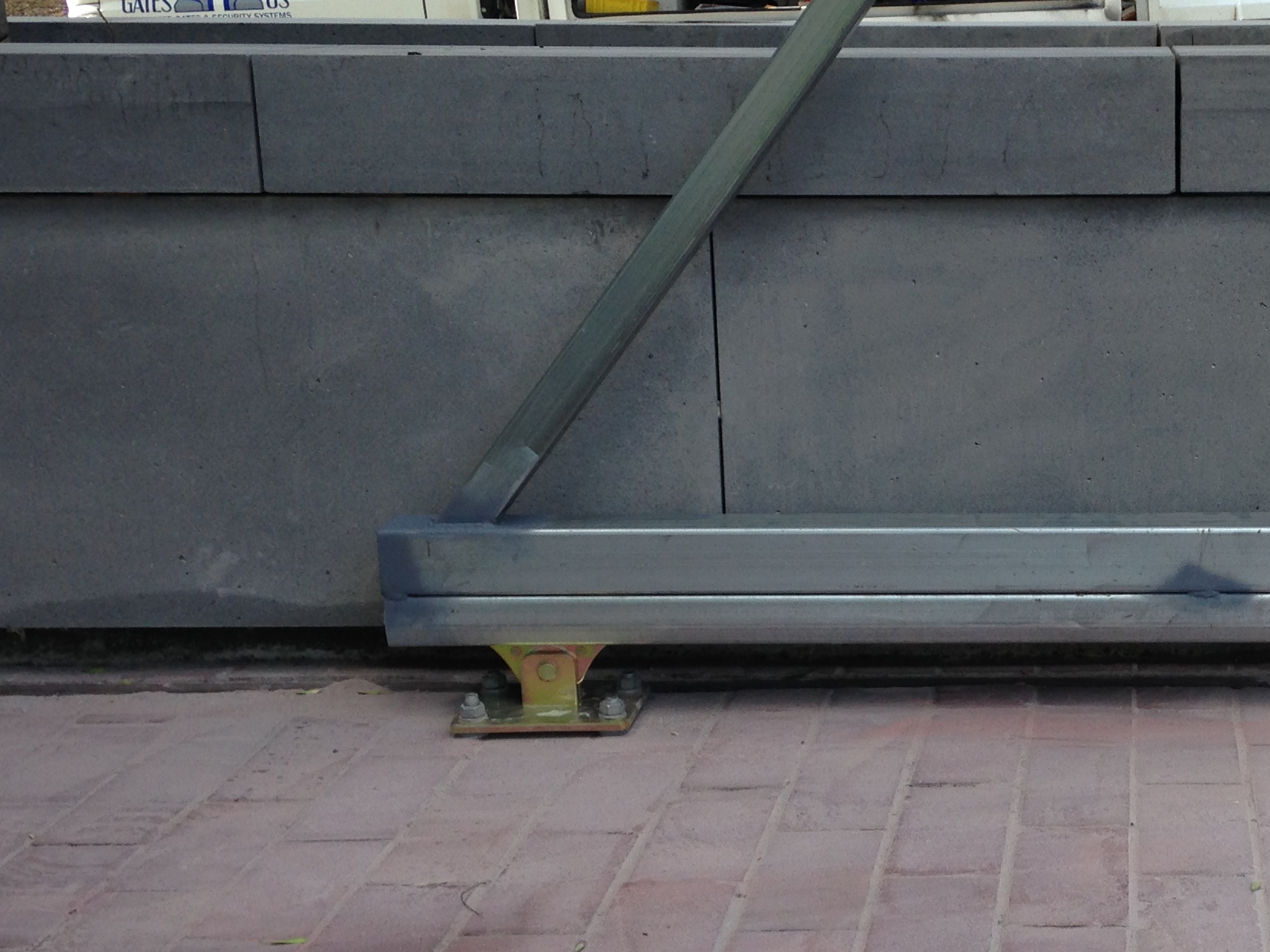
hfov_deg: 28.9
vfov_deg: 22.6
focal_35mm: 65
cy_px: 498
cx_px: 1091
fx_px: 2385
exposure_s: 1/161
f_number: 2.4
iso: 50
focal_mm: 4.12
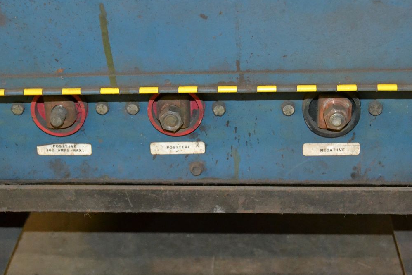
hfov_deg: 27.8
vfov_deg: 18.7
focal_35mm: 73
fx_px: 832
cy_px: 121
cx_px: 186
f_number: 5
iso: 3200
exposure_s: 1/60
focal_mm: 35
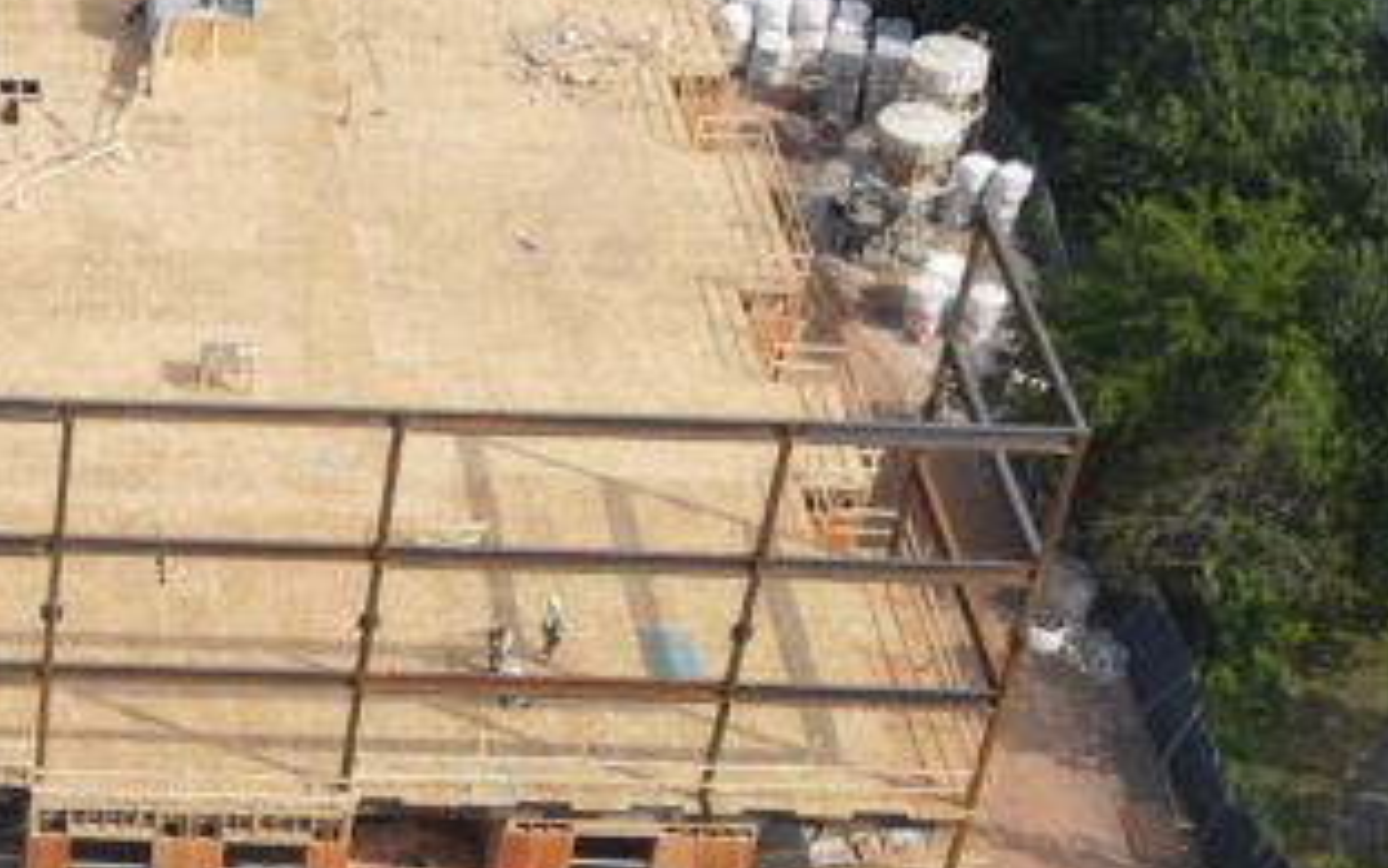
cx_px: -262
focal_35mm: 93
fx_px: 3518
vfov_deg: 14.0
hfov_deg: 20.9
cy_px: 692
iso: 100
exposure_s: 1/400
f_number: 2.8
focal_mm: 4.5
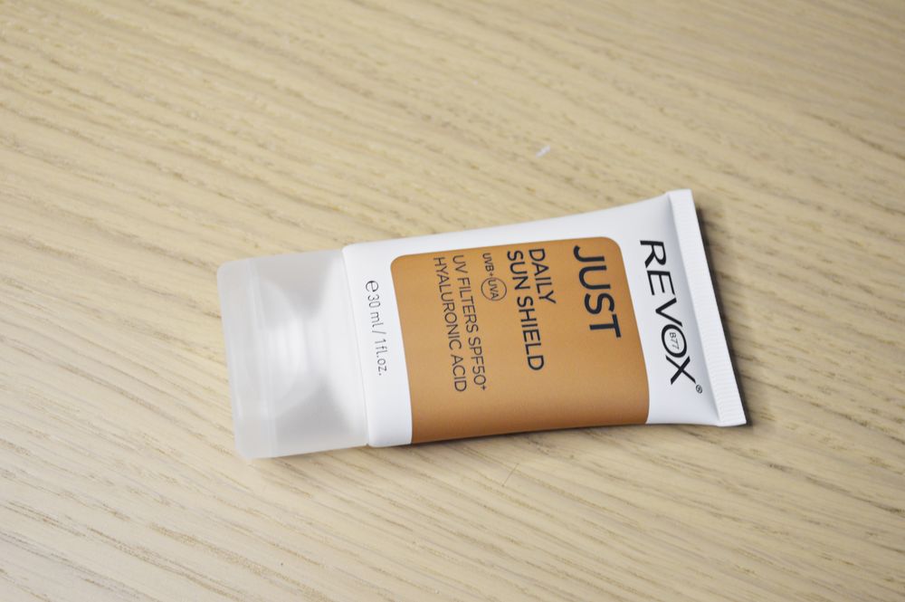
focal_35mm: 63
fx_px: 1582
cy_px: 301
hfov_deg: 31.9
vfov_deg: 21.5
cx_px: 452
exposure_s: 1/25
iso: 400
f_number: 5.3
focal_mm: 42
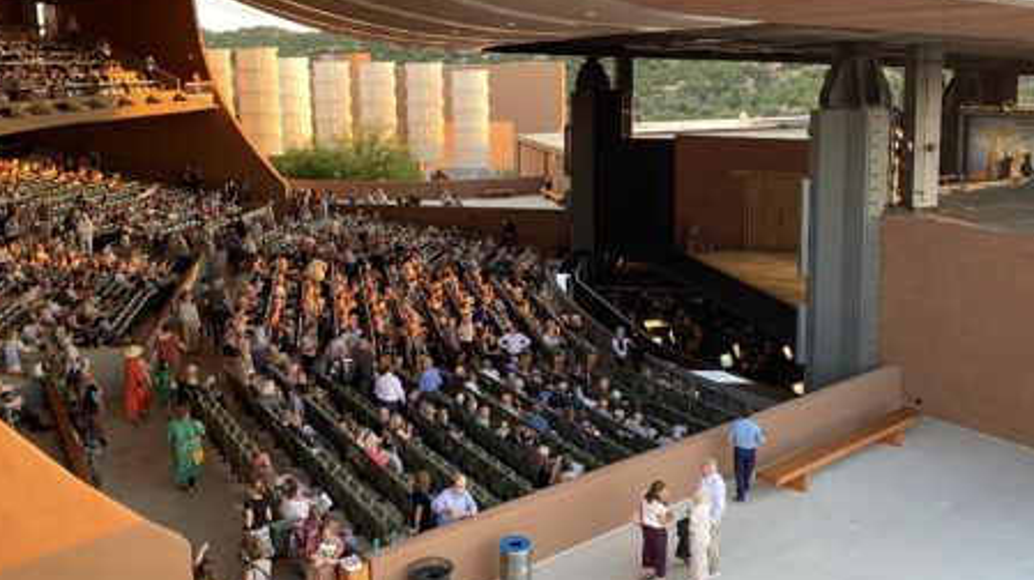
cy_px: 221
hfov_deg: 55.2
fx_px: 987
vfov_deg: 32.6
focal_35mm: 36
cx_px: 456
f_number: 1.8
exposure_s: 1/69
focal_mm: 4.25
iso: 125
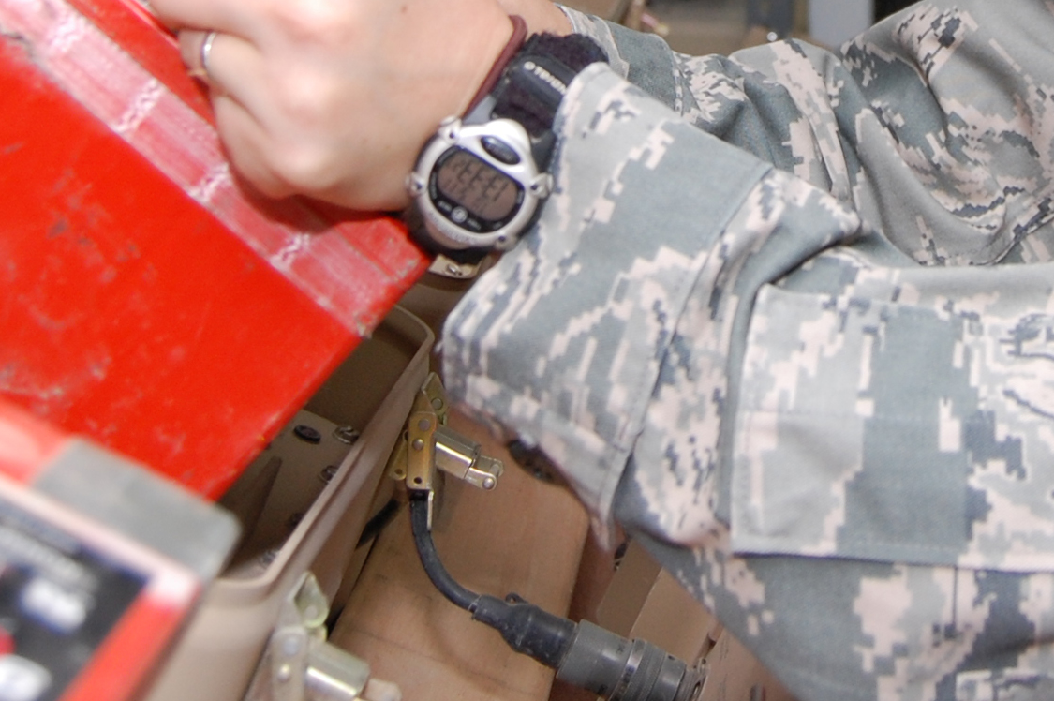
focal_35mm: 88
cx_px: 845
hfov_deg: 22.8
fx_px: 2574
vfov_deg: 14.9
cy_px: -183
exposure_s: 1/60
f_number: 4
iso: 400
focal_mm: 22
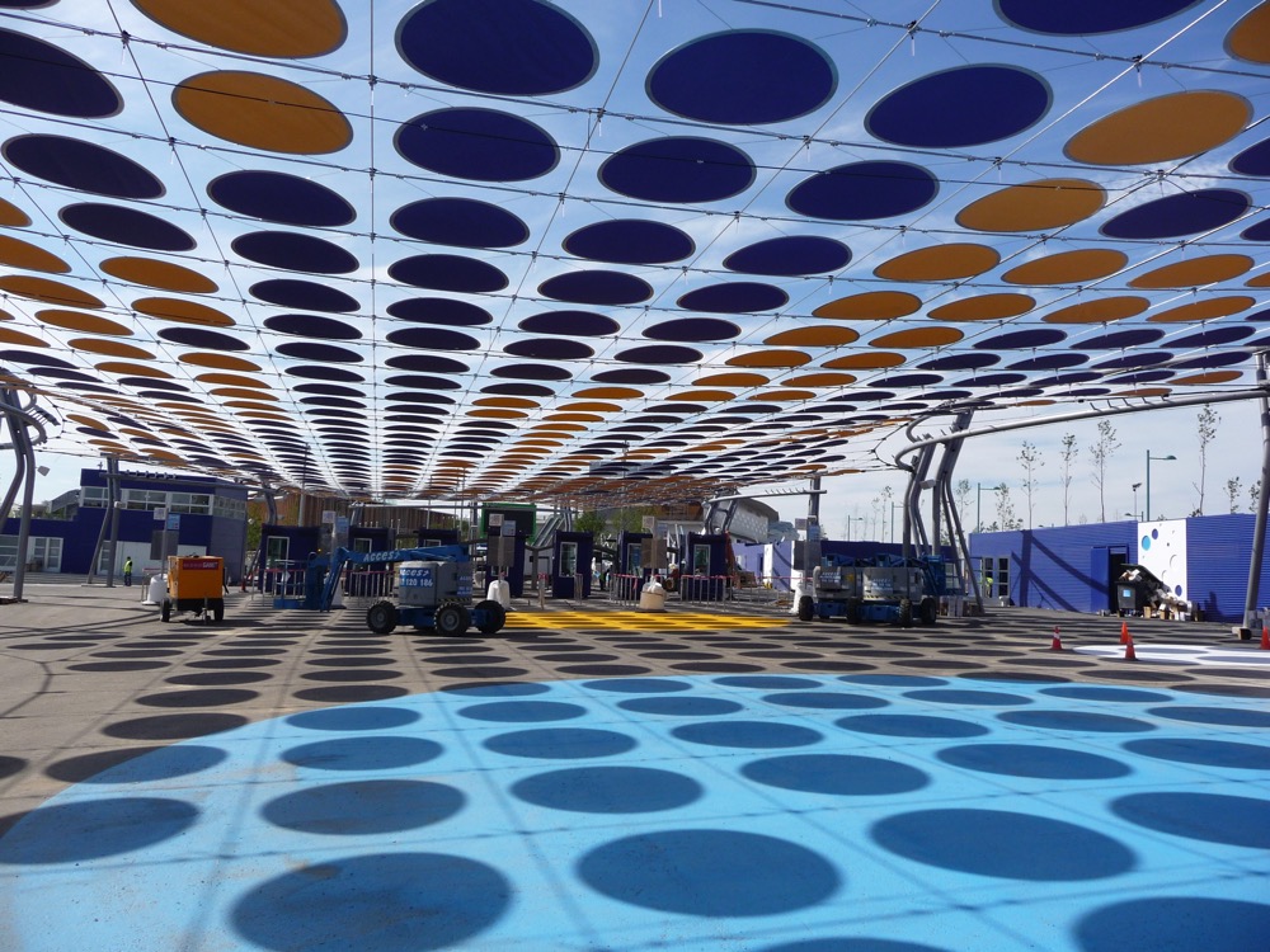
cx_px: 635
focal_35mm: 28
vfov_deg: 49.7
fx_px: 1027
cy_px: 476
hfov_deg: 63.4
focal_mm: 4.7
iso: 100
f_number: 8
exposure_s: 1/250
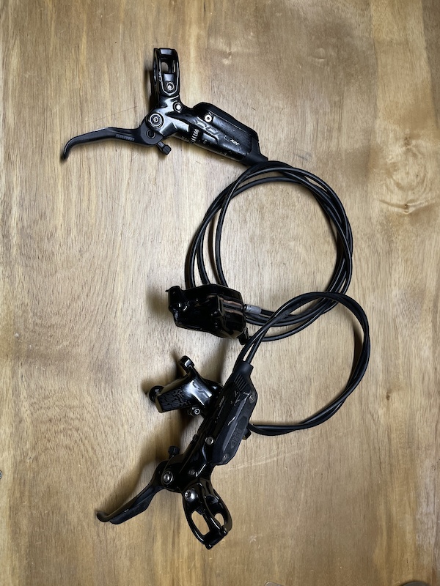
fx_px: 441
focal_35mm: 26
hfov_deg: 53.1
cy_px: 293
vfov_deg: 67.3
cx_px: 220
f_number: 1.6
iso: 32
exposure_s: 1/264
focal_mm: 4.2
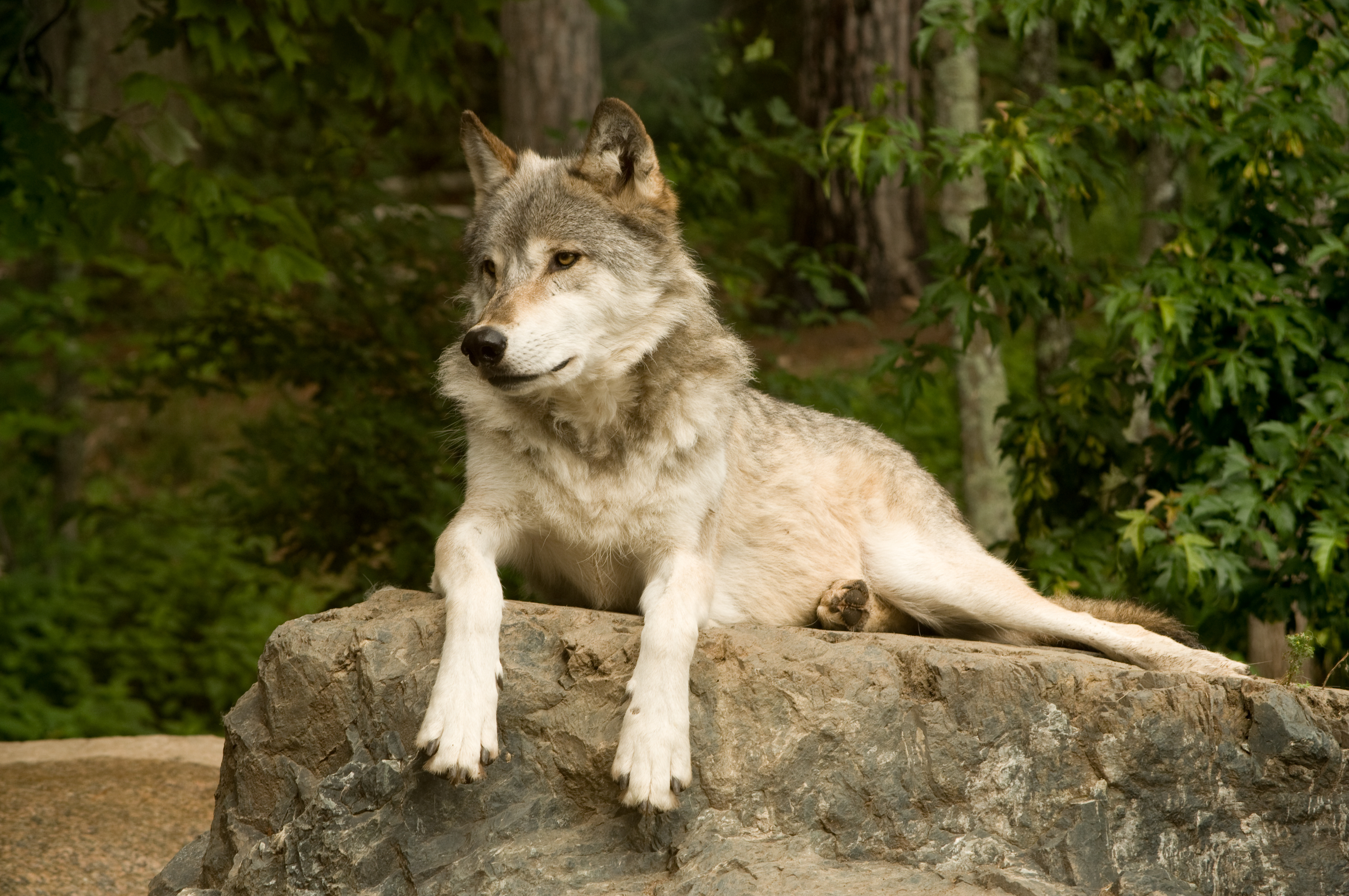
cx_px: 674
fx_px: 5895
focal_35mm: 158
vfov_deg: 8.7
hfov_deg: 13.1
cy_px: 448
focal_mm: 105
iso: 200
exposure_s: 1/200
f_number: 7.1
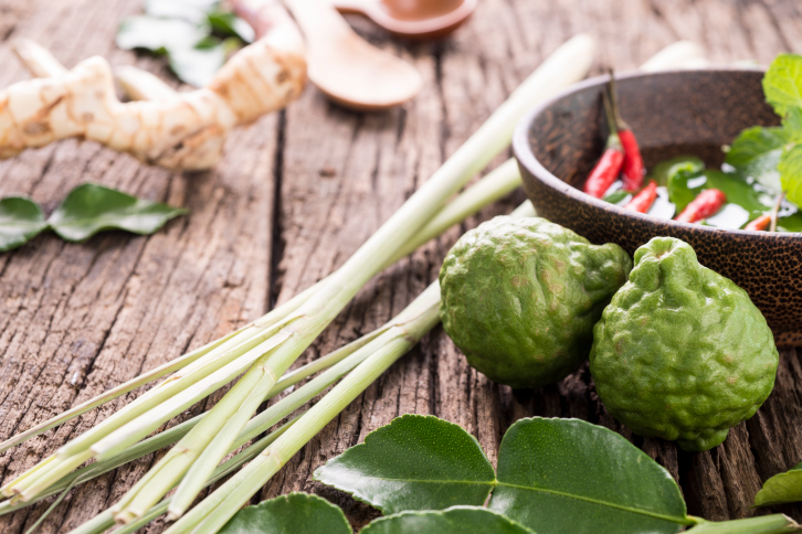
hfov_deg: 33.4
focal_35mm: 60
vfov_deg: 22.6
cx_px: 401
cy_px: 267
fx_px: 1337
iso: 100
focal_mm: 60
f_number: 9
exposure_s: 1/1.25
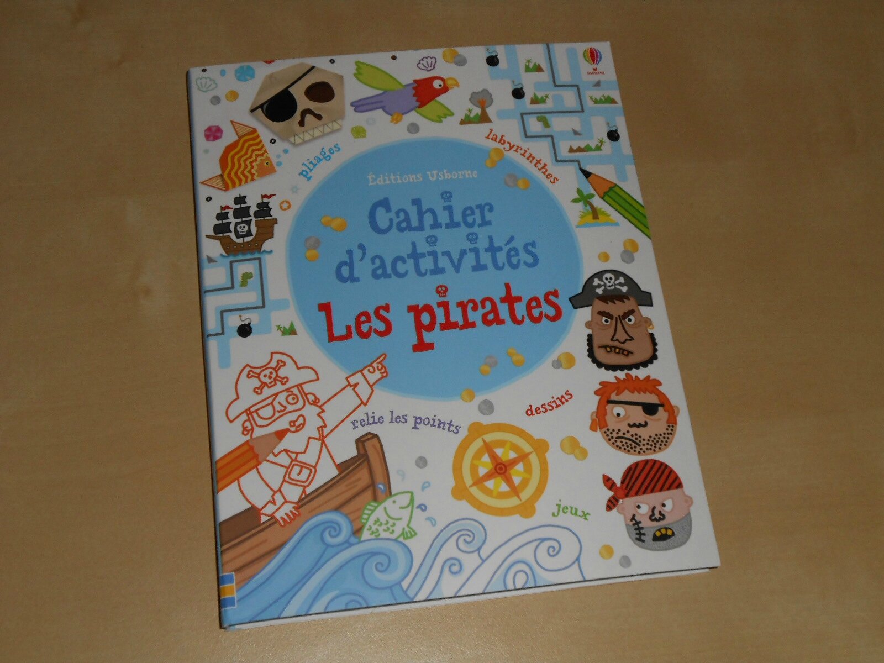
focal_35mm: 49
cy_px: 332
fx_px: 1251
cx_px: 442
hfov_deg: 38.9
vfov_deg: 29.7
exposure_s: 1/60
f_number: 15.2
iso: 200
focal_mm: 8.8
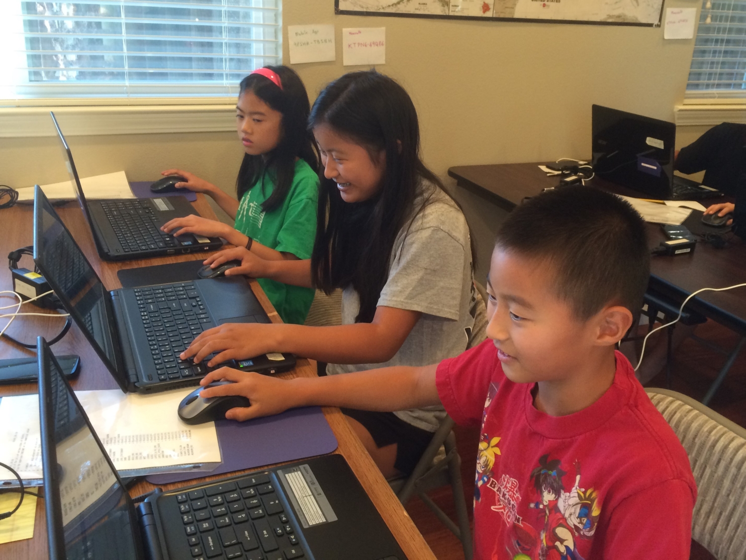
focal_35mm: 29
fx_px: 625
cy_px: 280
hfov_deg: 61.7
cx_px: 373
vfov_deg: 48.2
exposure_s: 1/30
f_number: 2.2
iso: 125
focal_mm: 4.15
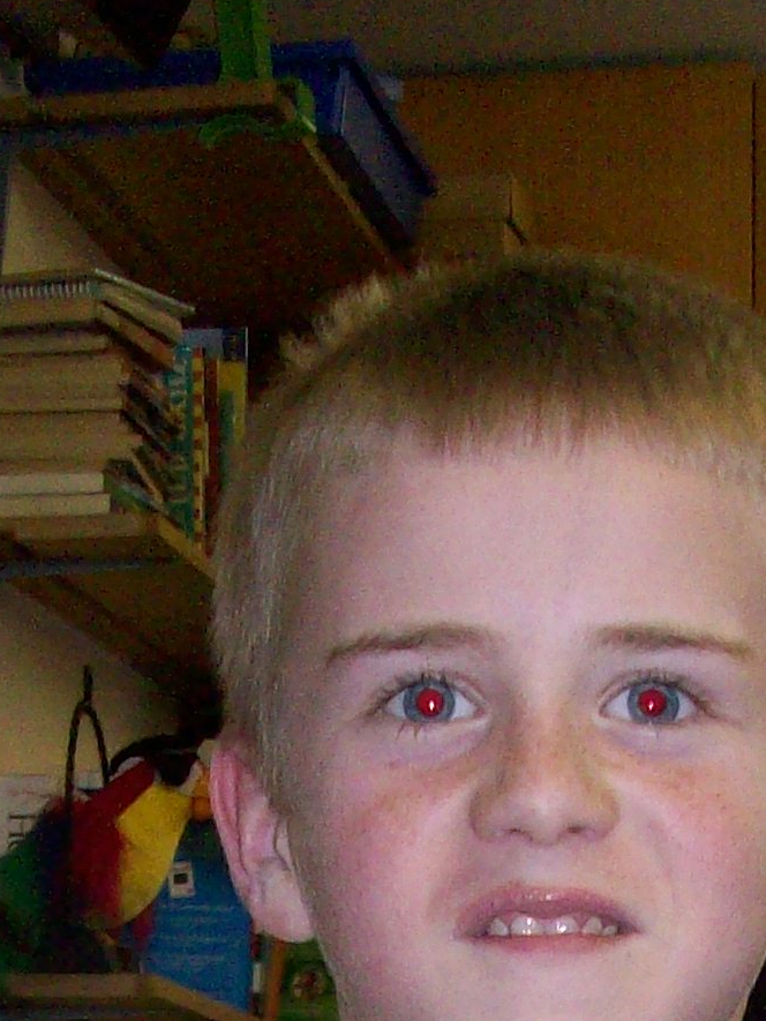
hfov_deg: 11.7
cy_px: 1857
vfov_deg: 13.9
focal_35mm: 126
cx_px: 574
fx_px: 3717
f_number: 2.8
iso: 160
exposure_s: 1/60
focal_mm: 5.7
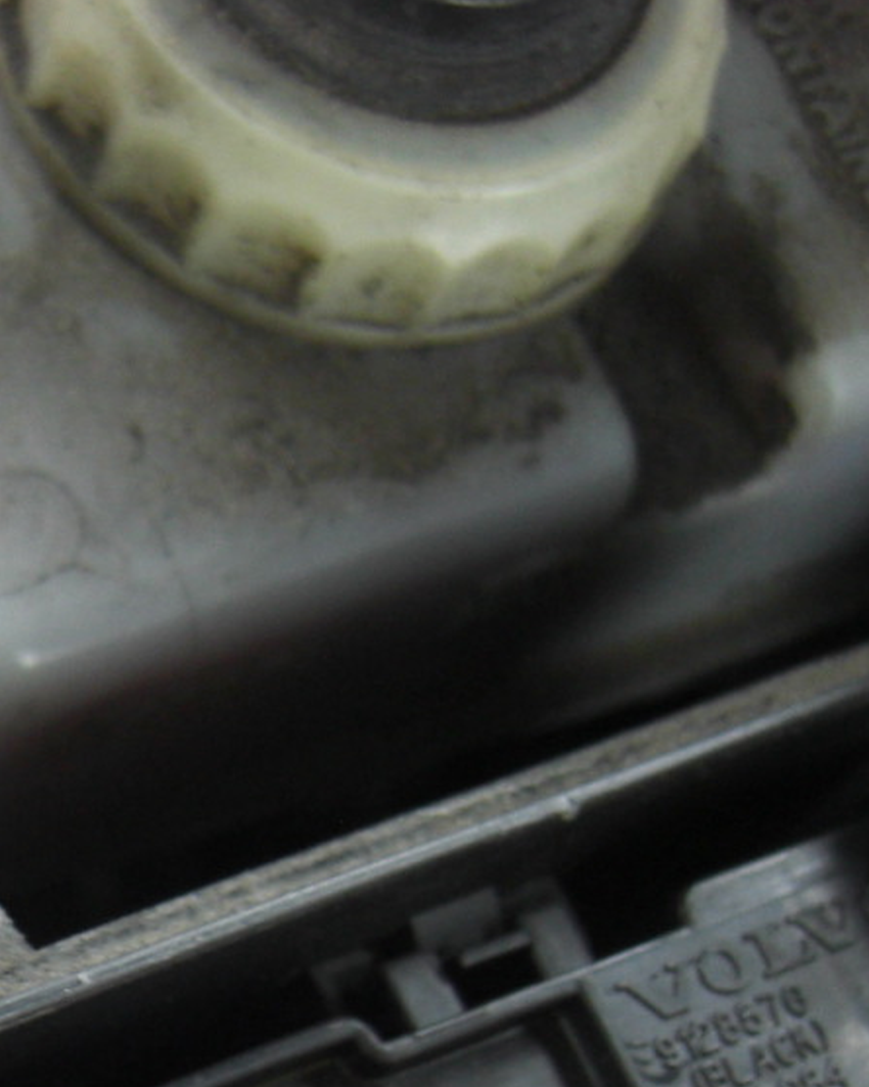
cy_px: 1159
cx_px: -127
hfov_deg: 14.0
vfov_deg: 17.4
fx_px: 3440
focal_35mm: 107
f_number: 2.8
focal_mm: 7.9
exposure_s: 1/60
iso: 200
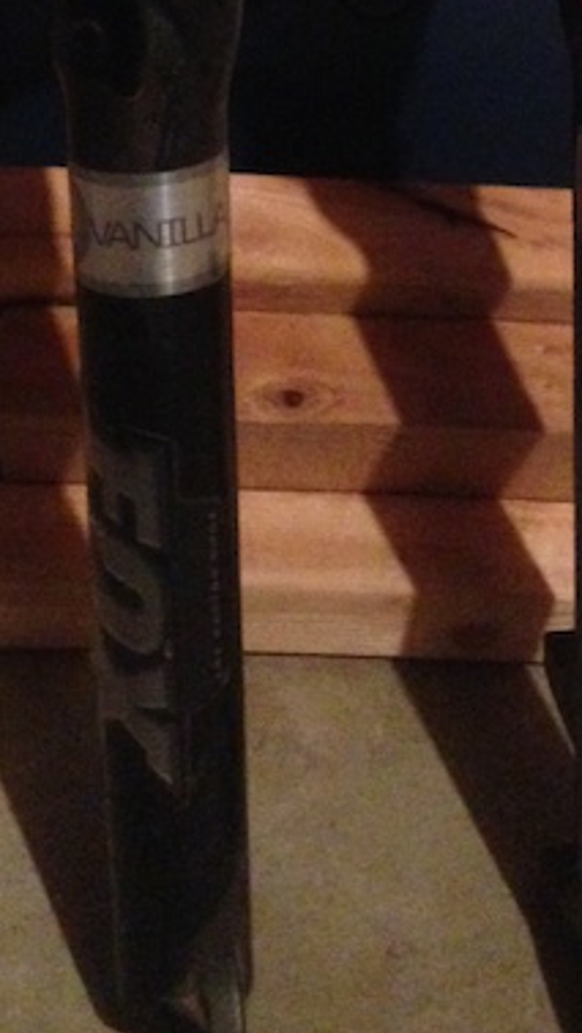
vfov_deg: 26.2
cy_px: -36
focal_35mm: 76
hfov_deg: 15.9
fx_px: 2082
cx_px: 383
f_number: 2.4
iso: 800
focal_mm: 4.12
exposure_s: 1/15
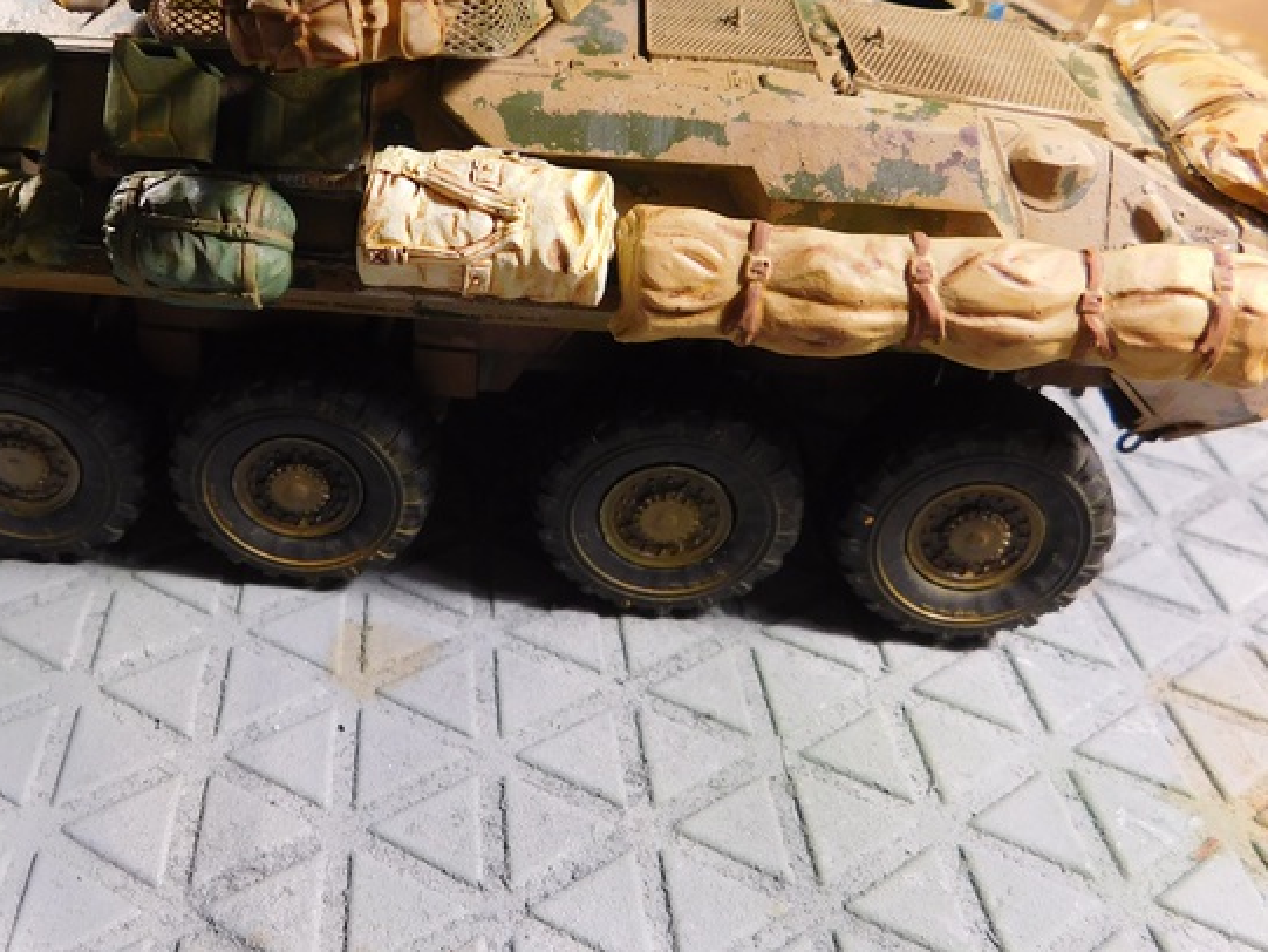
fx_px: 1246
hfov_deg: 53.3
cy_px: 305
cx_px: 466
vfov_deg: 41.2
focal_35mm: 34
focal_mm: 4
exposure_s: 1/30
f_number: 3
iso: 180
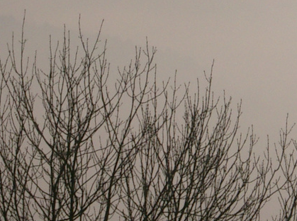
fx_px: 3320
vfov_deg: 3.8
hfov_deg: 5.1
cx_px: 285
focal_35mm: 388
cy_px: -33
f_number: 9.2
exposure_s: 1/500
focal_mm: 22.8
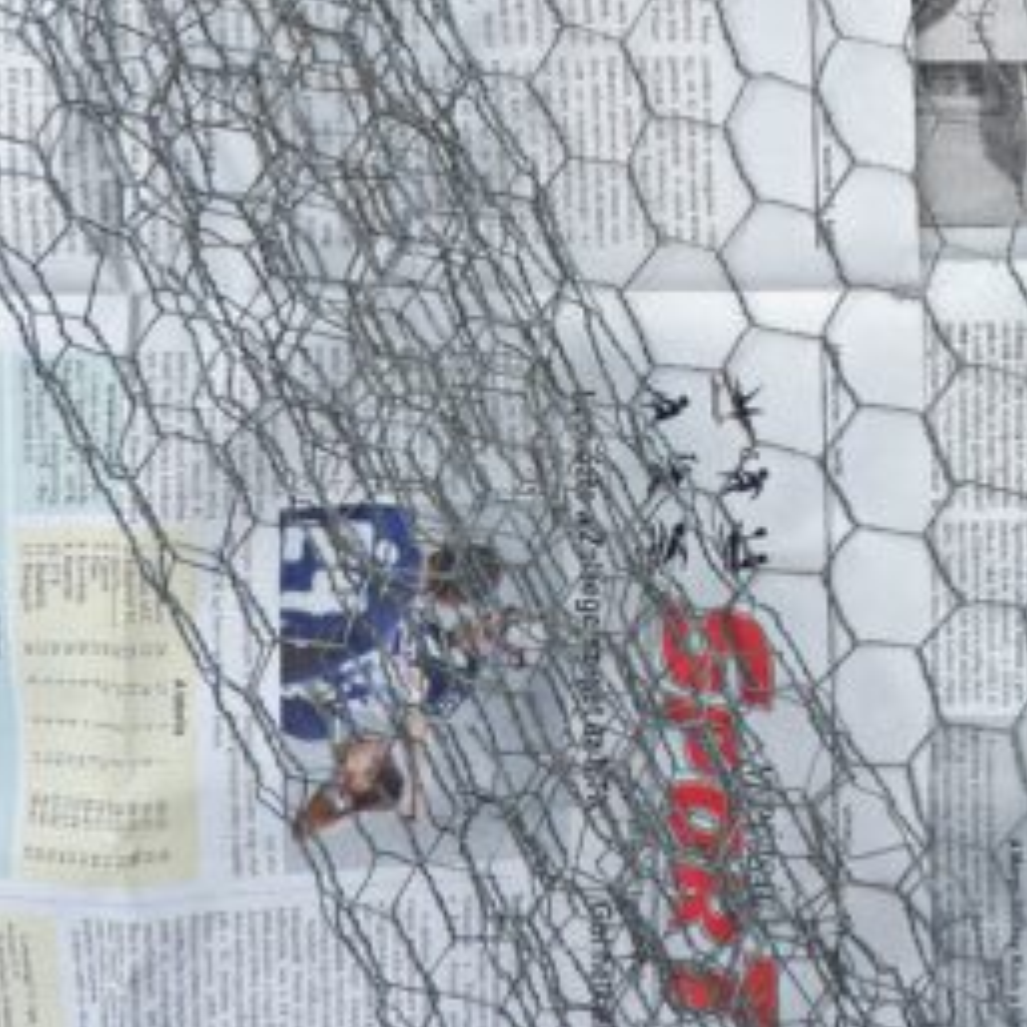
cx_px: 1015
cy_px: 240
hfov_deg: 26.7
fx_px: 2048
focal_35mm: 61
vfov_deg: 27.7
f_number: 3.5
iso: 200
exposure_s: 1/800
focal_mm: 16
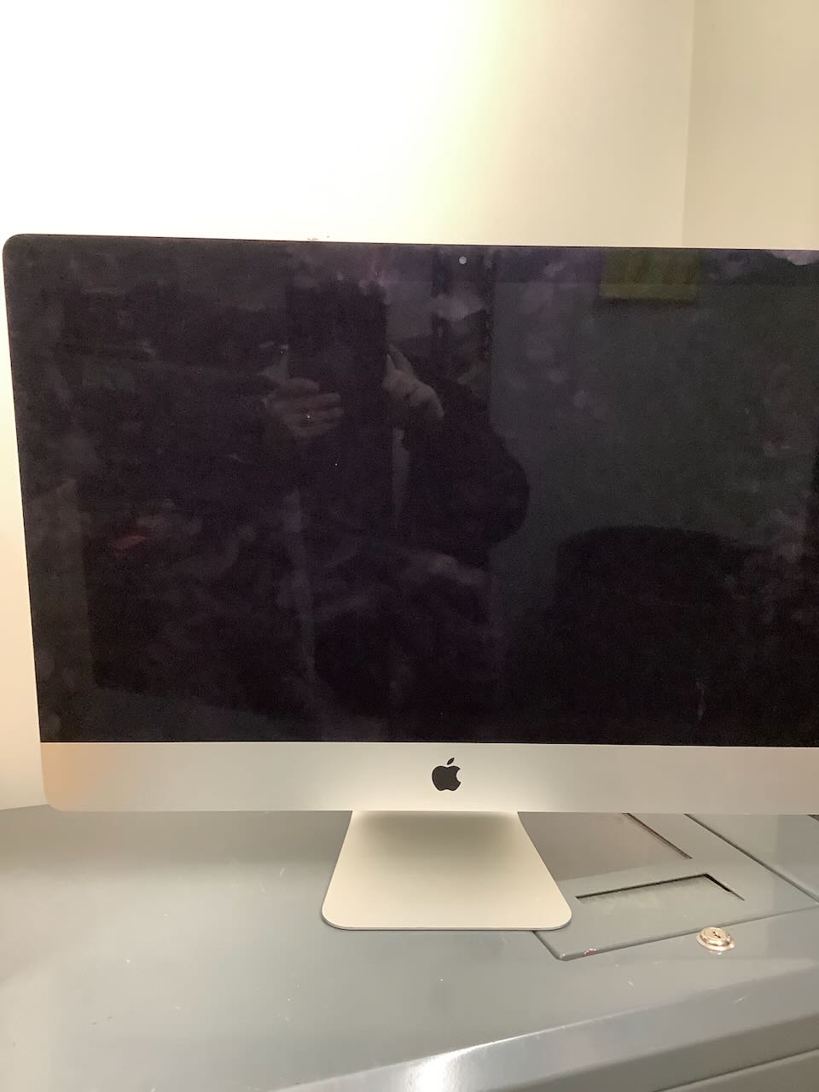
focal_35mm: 31
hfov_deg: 45.4
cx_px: 410
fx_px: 978
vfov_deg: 58.4
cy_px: 546
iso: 250
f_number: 2.4
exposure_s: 1/50
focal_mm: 3.3
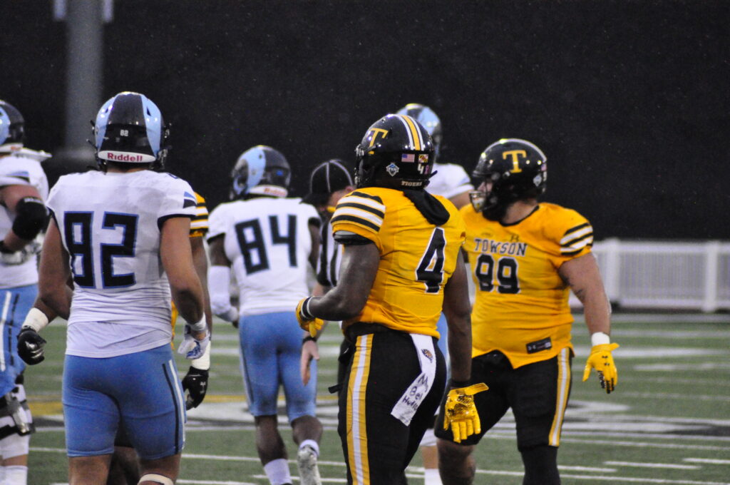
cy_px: 242
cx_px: 365
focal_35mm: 330
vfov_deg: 4.2
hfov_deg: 6.3
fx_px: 6683
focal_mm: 220
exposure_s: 1/800
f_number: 5
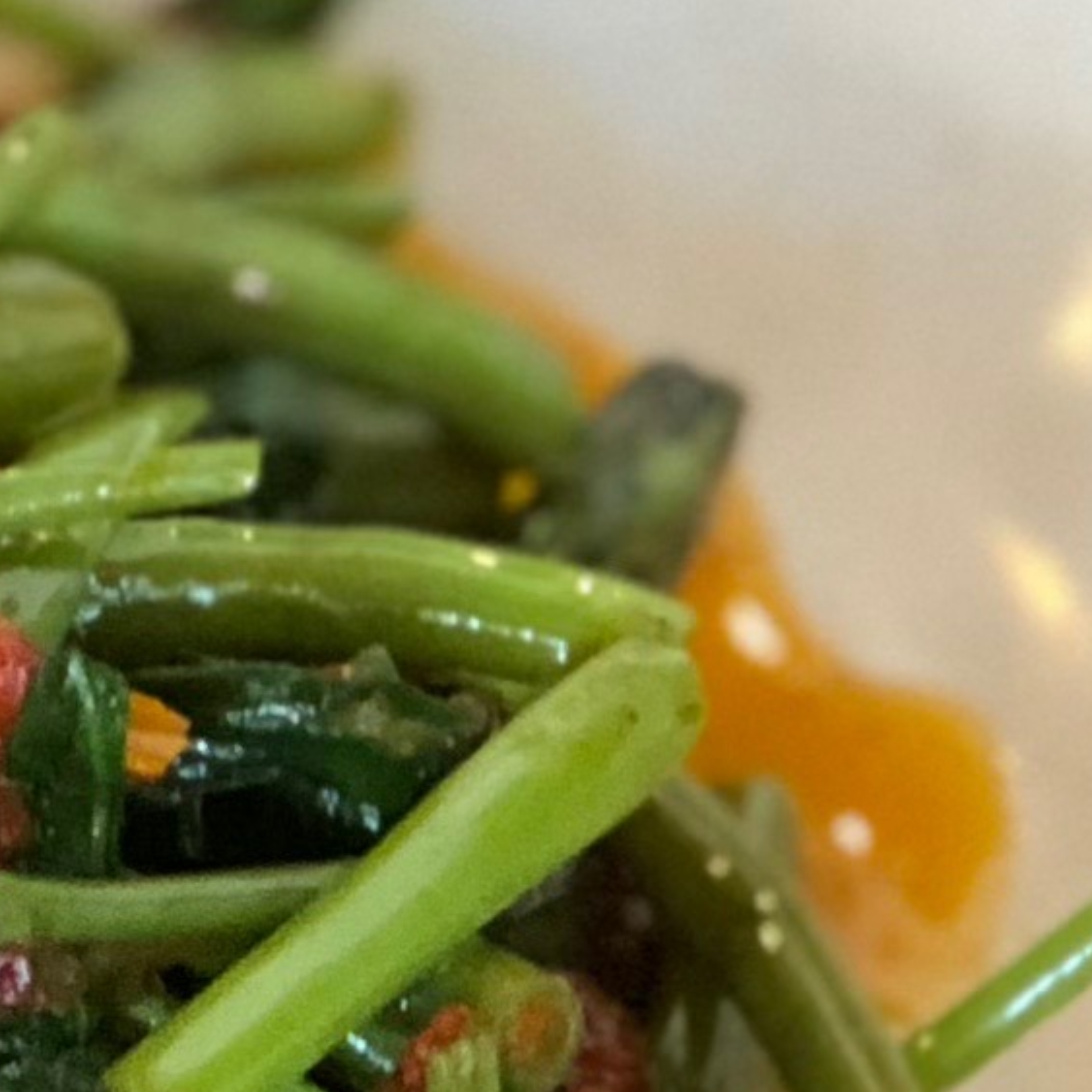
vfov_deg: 4.8
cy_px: -48
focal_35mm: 361
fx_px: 12884
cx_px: -1352
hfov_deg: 4.8
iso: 250
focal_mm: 6.6
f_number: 2.8
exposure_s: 1/50
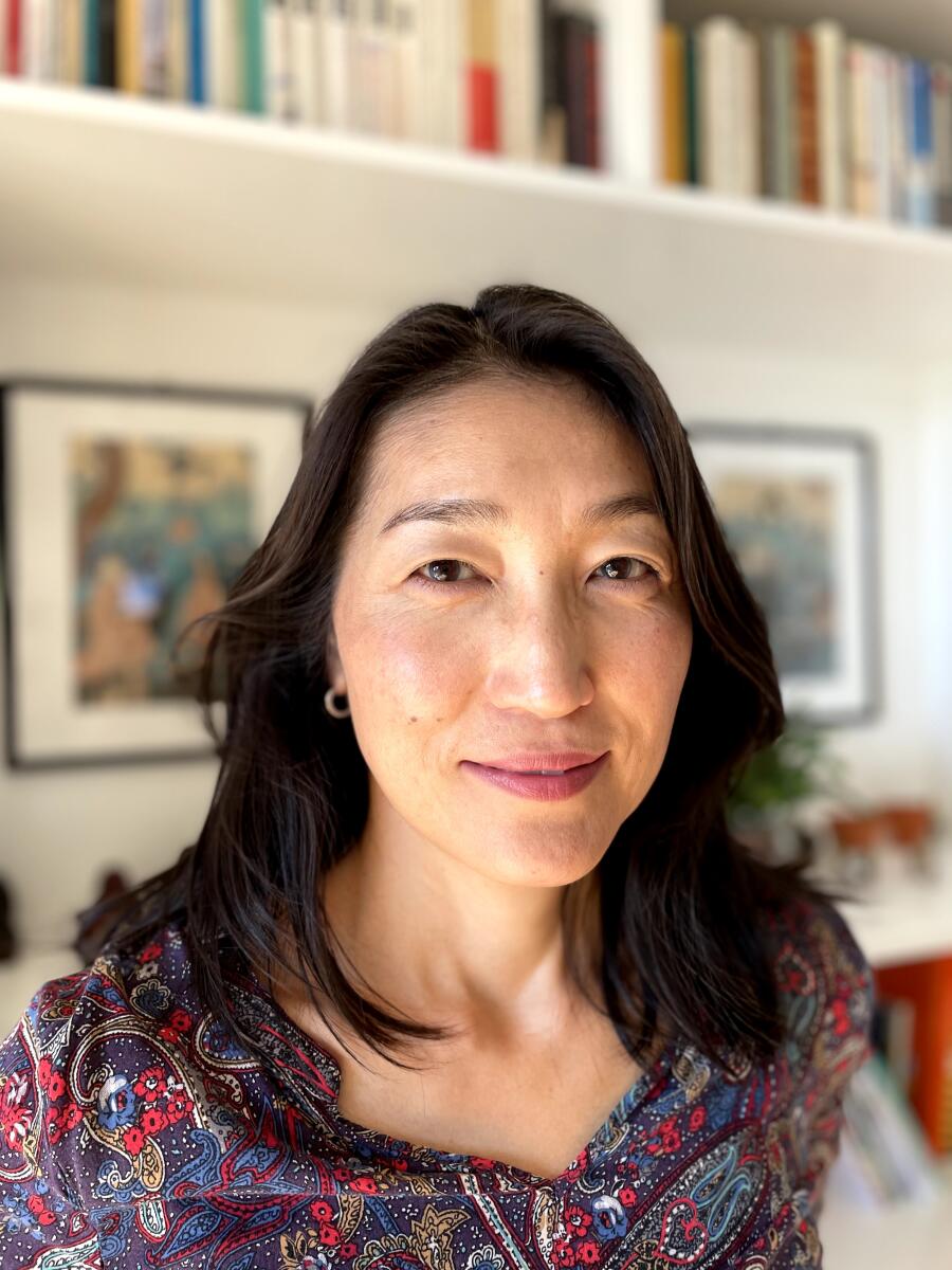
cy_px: 635
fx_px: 953
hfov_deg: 53.1
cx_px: 476
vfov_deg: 67.3
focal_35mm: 26
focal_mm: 4.2
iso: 32
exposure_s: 1/121
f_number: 1.6
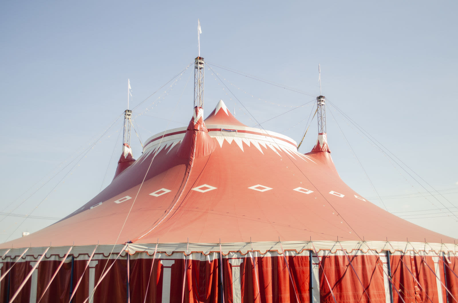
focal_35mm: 36
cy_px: 152
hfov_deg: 53.2
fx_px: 457
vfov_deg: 36.7
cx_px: 229
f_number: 4
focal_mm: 24
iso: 250
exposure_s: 1/1000
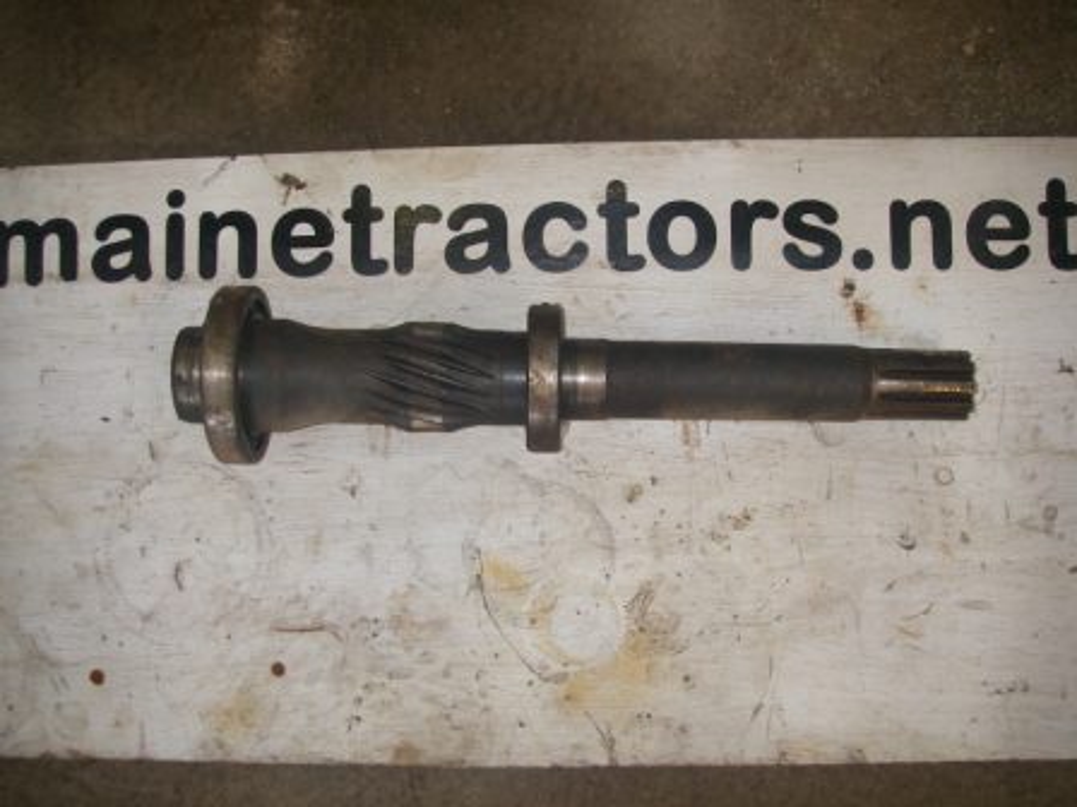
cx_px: 538
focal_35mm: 38
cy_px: 404
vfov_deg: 37.7
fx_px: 1182
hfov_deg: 49.0
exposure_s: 1/40
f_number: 3.3
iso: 200
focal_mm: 6.3
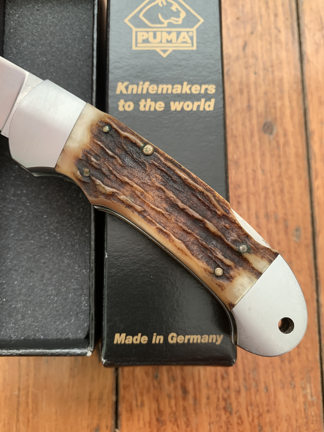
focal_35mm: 26
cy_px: 216
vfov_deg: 67.3
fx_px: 324
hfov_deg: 53.1
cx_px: 162
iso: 100
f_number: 1.8
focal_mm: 4.25
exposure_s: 1/60
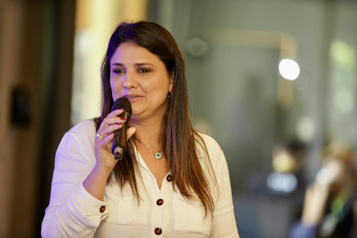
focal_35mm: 200
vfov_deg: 6.9
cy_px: 119
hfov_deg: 10.3
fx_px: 1985
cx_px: 178
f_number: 2.8
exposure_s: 1/160
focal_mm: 200
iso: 2500
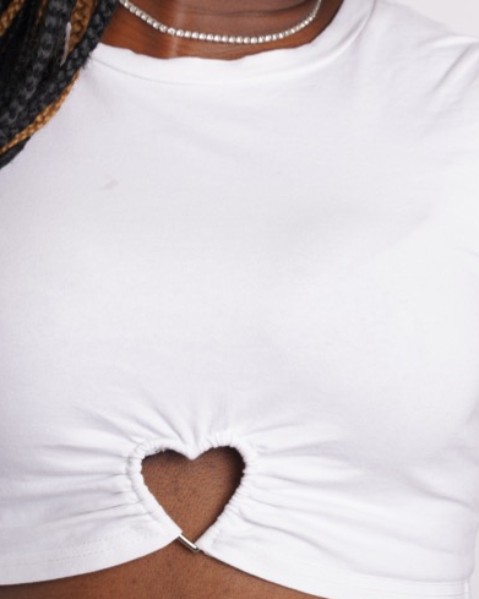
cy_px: 118
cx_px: 360
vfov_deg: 11.2
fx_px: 3049
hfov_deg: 9.0
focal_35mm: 172
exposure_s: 1/125
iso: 100
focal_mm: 70
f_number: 7.1
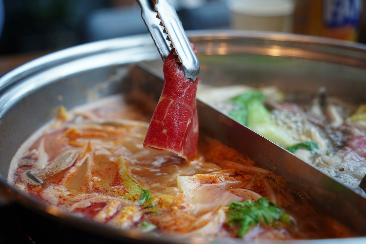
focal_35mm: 57
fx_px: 579
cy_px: 122
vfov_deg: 23.8
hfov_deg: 35.1
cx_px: 183
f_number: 4
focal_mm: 57
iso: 100
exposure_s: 1/80
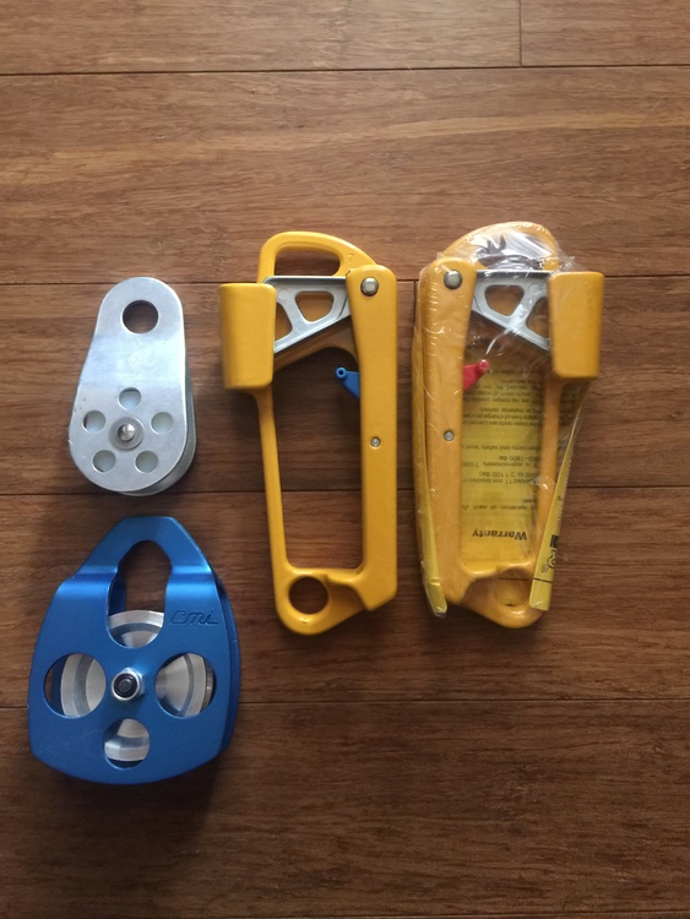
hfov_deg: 48.3
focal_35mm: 29
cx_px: 345
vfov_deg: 61.6
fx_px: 770
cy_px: 460
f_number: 2.2
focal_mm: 4.15
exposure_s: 1/4
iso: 80
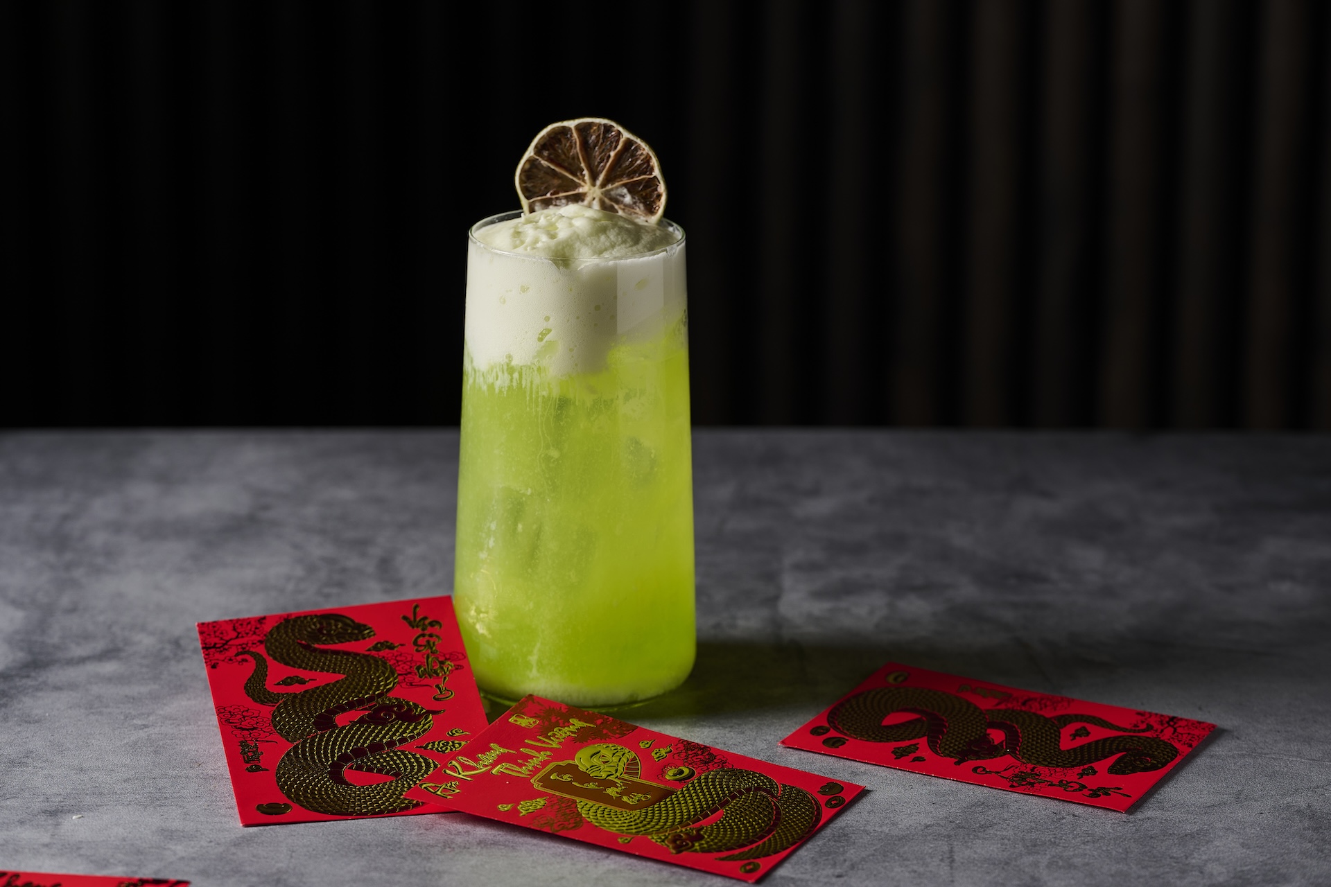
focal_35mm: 105
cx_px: 666
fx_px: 3882
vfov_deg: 13.0
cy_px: 444
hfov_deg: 19.5
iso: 125
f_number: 6.3
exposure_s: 1/200
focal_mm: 105
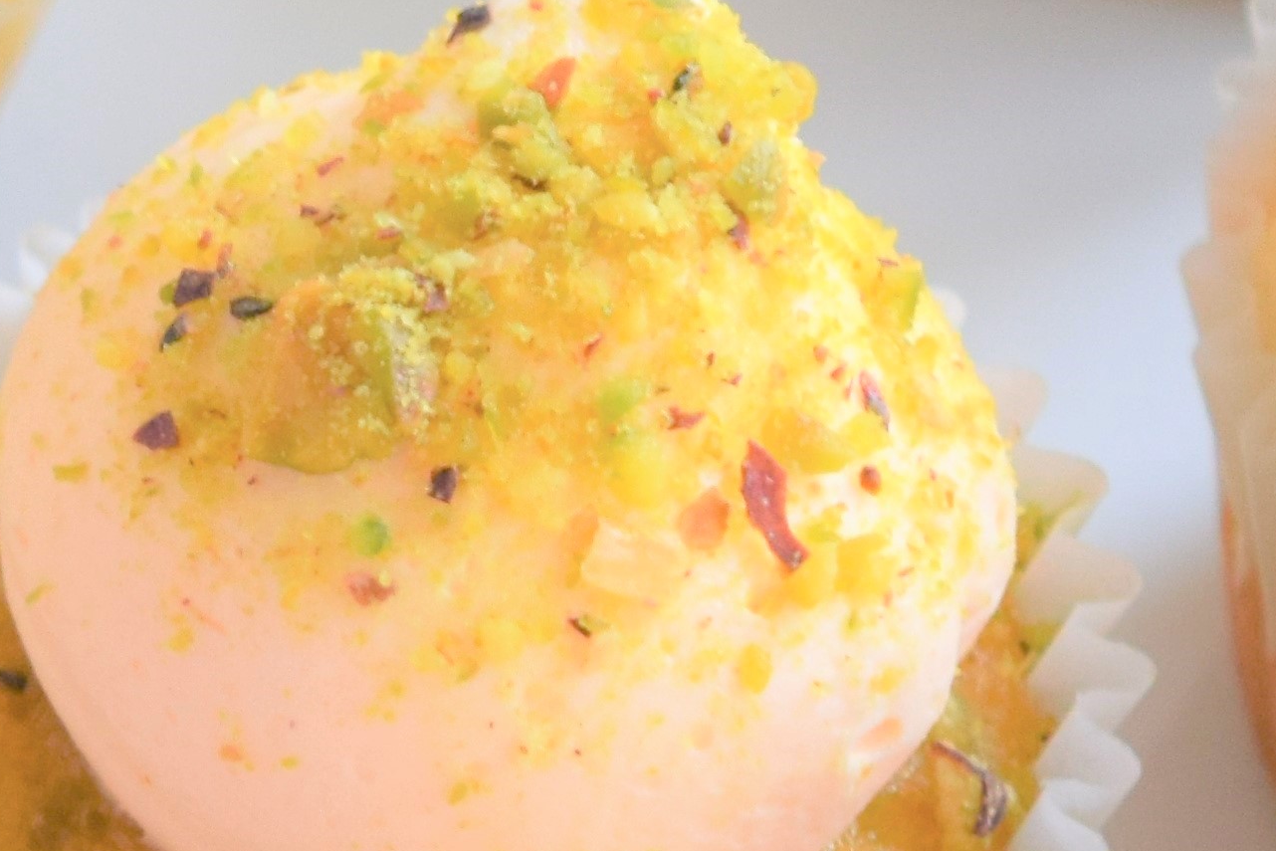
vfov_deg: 4.1
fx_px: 11945
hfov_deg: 6.0
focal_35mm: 337
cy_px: 508
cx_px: -1138
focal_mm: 48
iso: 400
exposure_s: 1/200
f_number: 7.1
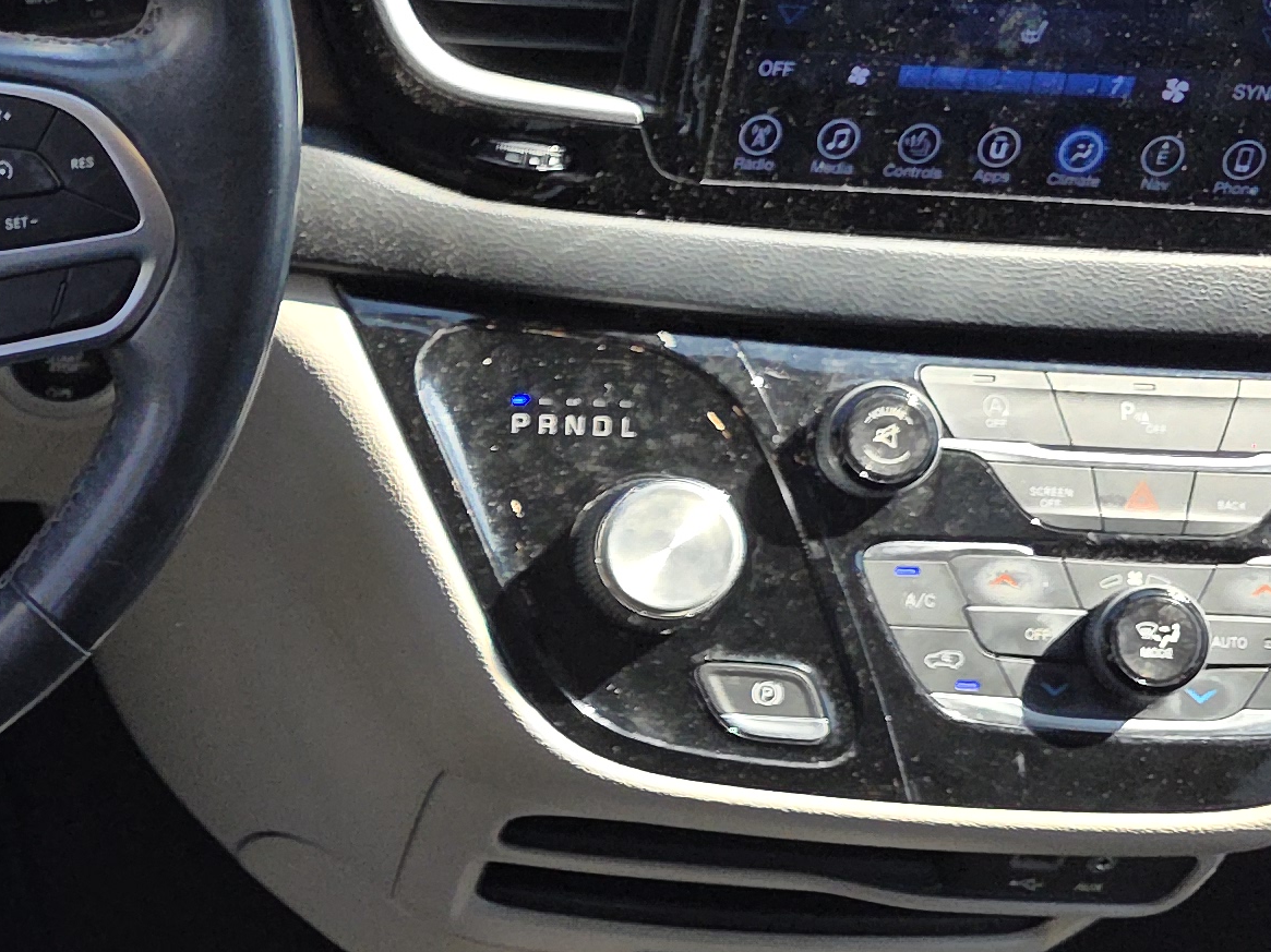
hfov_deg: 21.9
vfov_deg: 18.4
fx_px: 2900
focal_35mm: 79
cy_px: 827
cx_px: -442
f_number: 1.7
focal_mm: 6.3
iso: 80
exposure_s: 1/1339
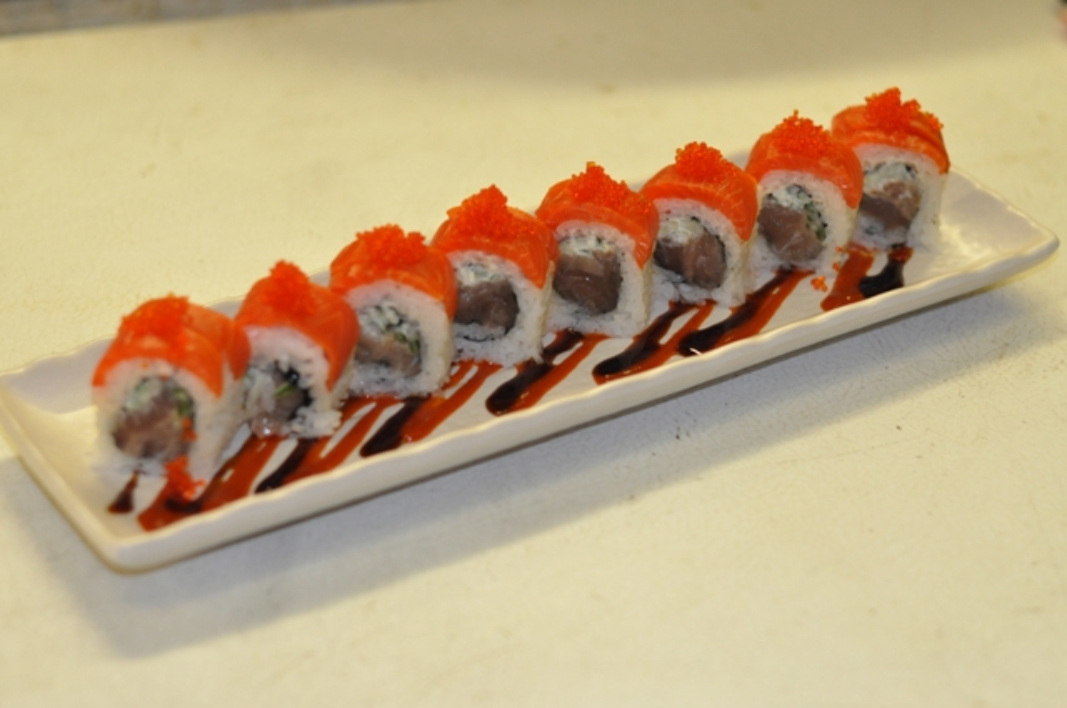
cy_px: 354
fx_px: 2220
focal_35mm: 75
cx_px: 534
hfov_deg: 27.0
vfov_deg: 18.1
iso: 800
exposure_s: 1/60
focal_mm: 50
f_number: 2.8
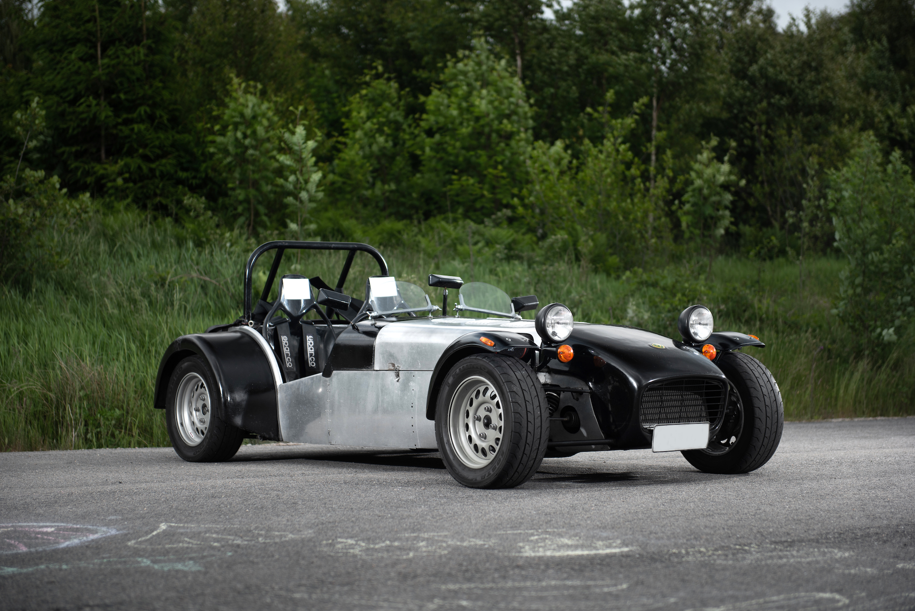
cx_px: 462
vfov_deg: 19.2
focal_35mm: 71
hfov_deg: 28.4
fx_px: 1805
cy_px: 309
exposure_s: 1/200
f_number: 2.8
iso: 64
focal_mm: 70
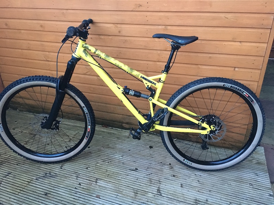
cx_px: 137
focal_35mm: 29
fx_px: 230
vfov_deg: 48.2
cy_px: 102
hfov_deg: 61.7
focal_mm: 4.15
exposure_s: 1/17
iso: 320
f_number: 2.2
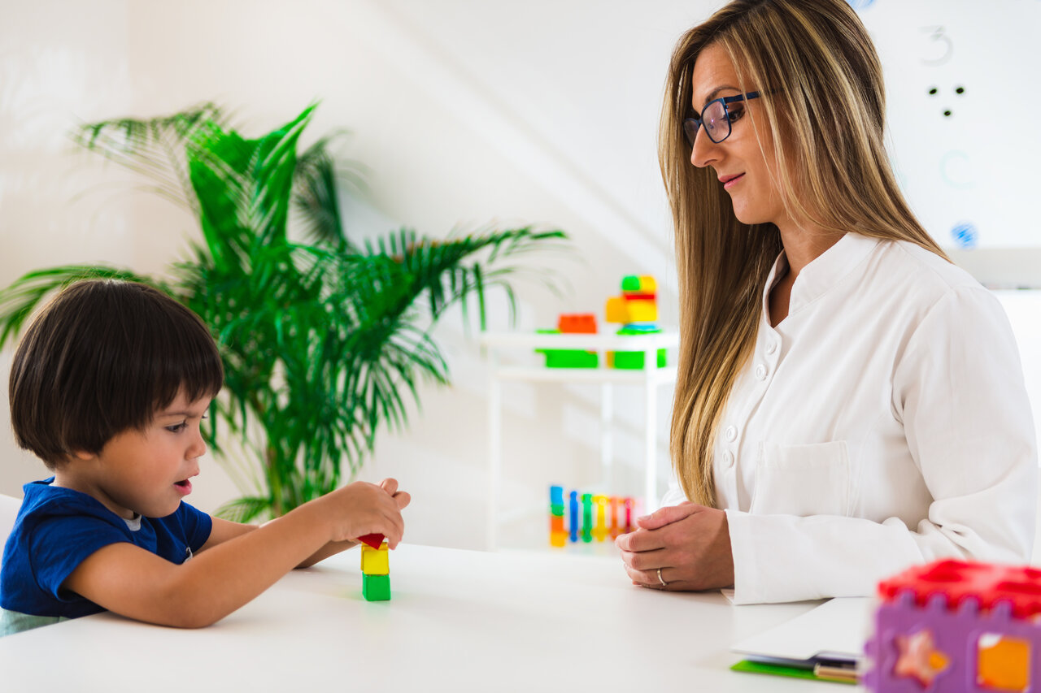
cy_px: 346
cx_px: 520
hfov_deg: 34.5
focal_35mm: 58
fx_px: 1677
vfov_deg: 23.4
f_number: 2.8
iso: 100
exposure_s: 1/200
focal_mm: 58
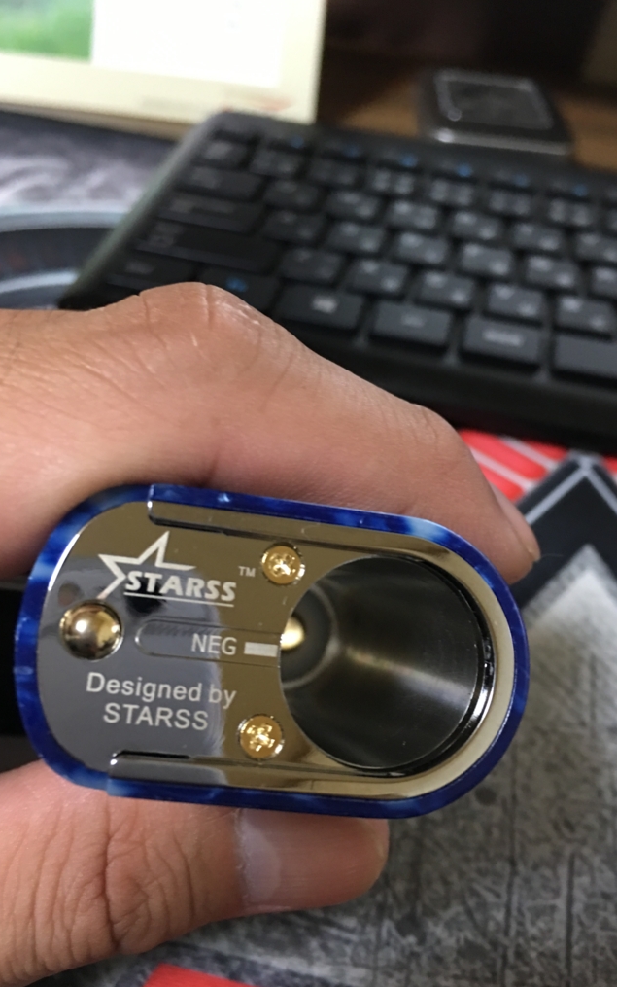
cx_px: 320
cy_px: 497
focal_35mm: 31
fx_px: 833
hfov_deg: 40.6
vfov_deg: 61.2
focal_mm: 4.15
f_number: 2.2
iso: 100
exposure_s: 1/10
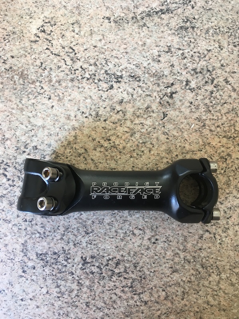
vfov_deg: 61.7
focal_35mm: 29
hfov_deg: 48.2
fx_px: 267
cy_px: 160
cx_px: 120
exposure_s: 1/33
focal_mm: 4.15
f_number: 2.2
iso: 64
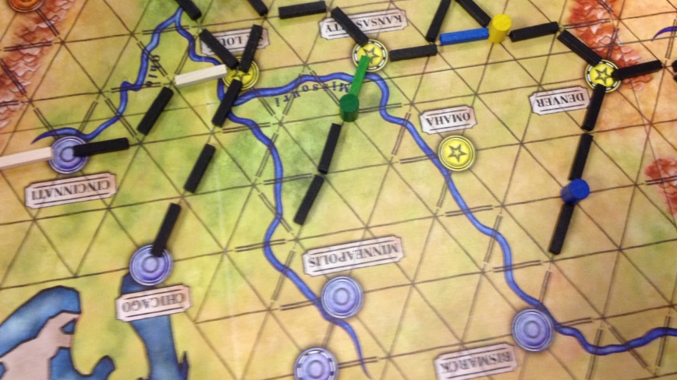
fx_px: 808
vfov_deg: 26.2
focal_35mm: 45
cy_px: 94
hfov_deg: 45.4
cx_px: 371
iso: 160
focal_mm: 4.28
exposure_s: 1/20
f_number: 2.4
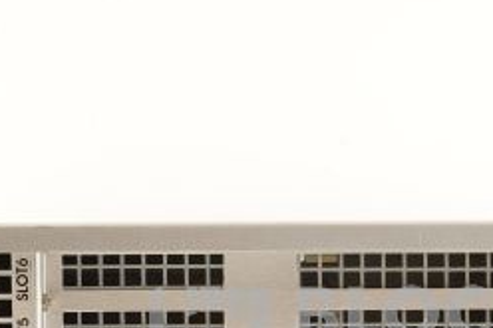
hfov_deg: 16.9
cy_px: 335
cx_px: 348
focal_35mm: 121
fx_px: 1656
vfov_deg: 11.2
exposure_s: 1/160
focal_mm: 50
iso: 1600
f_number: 11
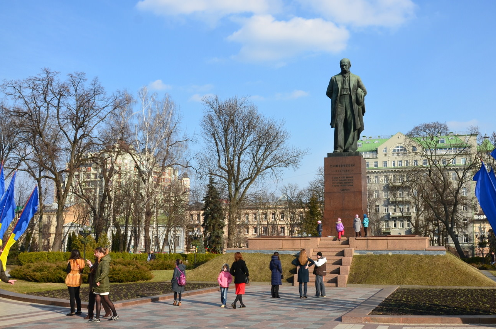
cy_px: 187
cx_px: 290
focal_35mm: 36
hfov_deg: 53.3
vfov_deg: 36.9
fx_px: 491
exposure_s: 1/250
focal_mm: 17
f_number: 8
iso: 160
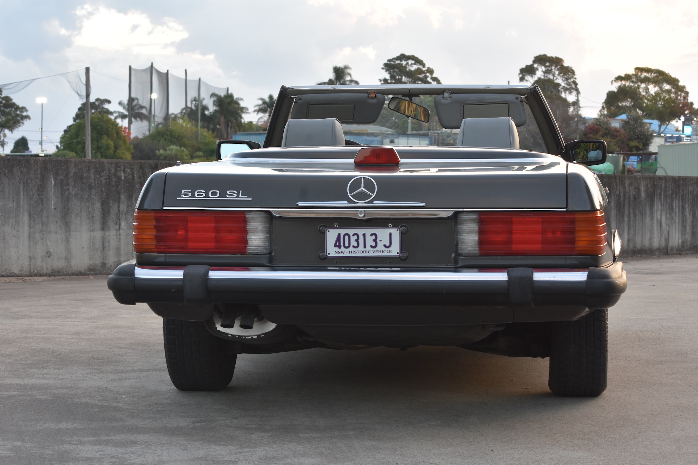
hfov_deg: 24.6
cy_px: 232
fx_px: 1599
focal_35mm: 82
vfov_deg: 16.6
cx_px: 349
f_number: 9
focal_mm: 55
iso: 400
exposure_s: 1/25
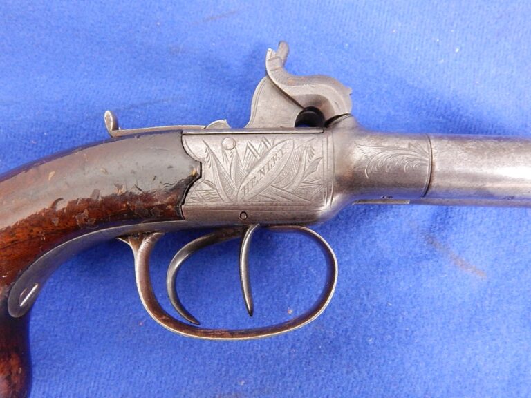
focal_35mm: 31
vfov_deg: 45.4
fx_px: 476
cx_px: 266
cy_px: 199
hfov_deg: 58.4
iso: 800
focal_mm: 5.6
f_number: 3.2
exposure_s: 1/8
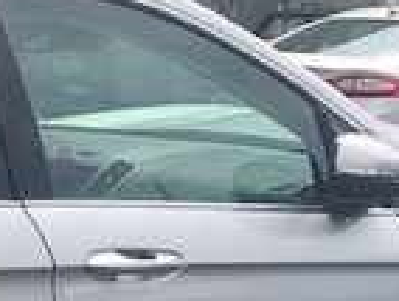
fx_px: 1455
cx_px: -306
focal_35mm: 126
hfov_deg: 14.0
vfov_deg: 11.4
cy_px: 439
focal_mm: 4
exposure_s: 1/1499
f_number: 1.8
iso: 20
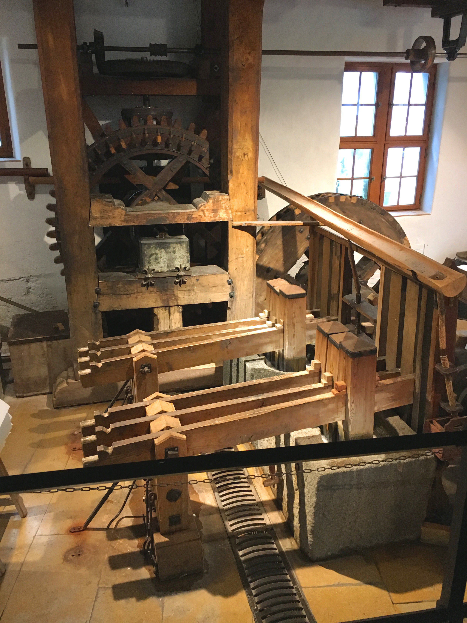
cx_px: 234
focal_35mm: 29
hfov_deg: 48.2
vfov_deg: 61.7
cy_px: 312
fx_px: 522
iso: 200
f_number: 2.2
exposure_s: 1/30
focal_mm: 4.15
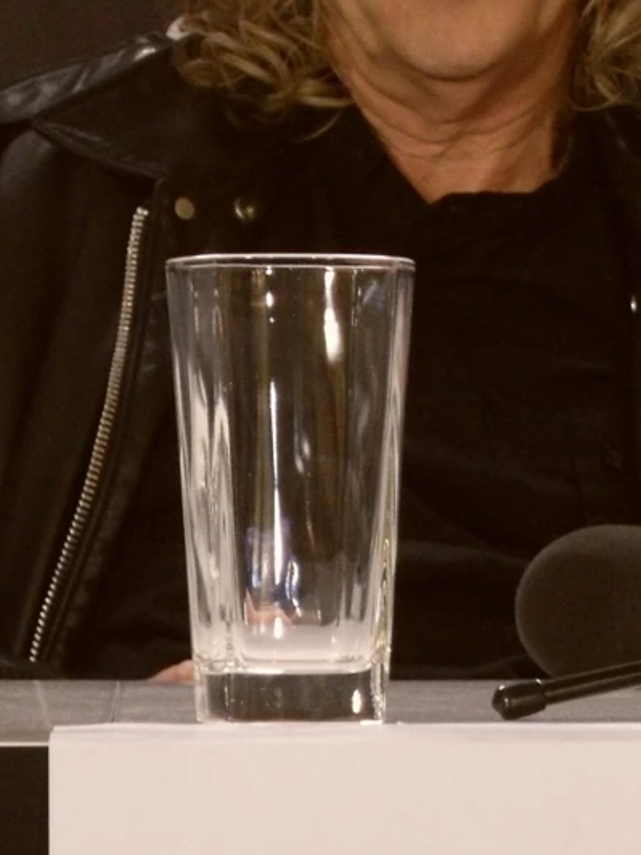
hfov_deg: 6.5
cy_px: 423
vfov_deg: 8.7
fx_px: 5605
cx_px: 464
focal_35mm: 227
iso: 400
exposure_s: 1/34
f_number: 5.8
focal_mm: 21.06
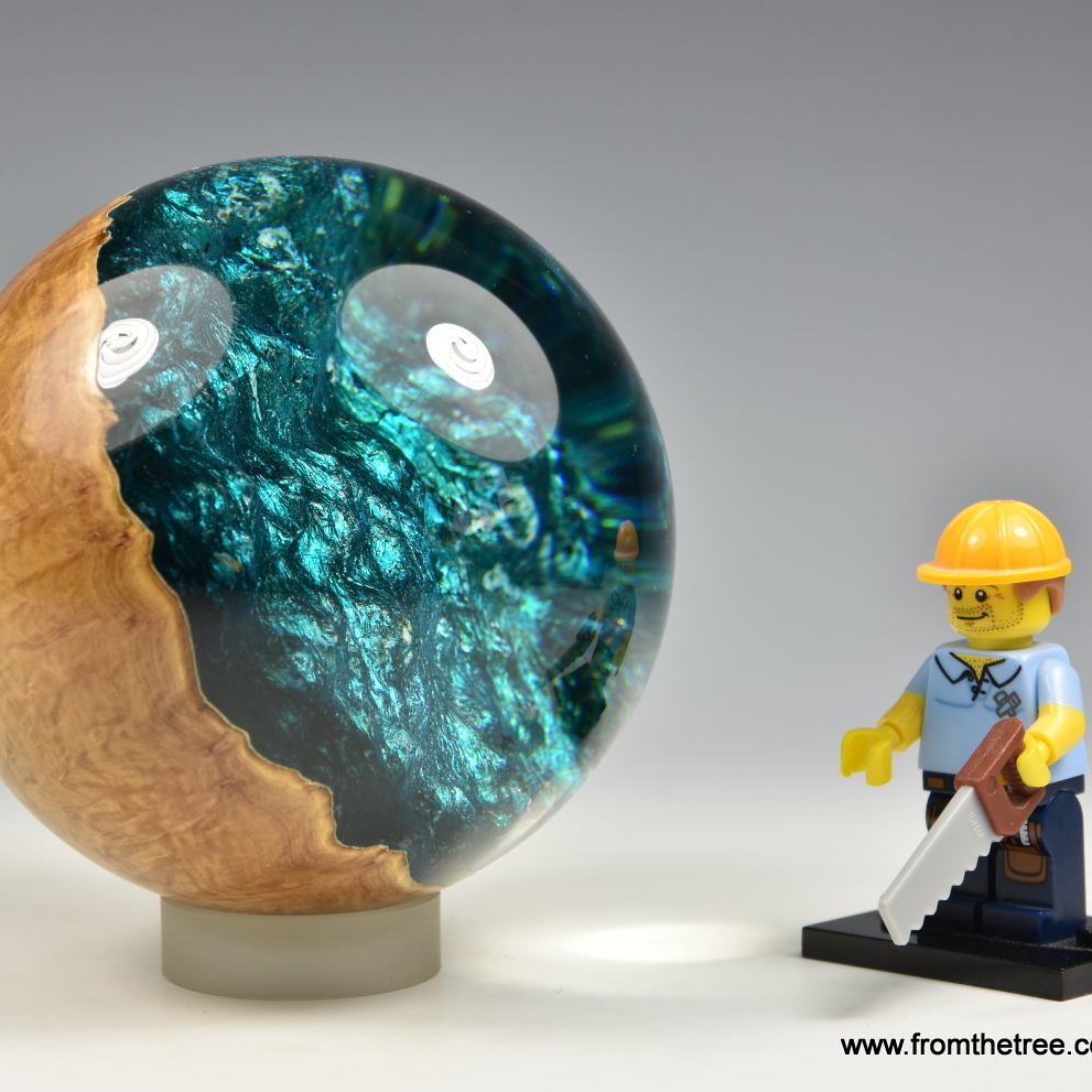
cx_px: 358
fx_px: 4818
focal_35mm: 135
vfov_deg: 12.9
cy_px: 543
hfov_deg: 12.9
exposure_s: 1/50
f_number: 10
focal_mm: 70
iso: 200
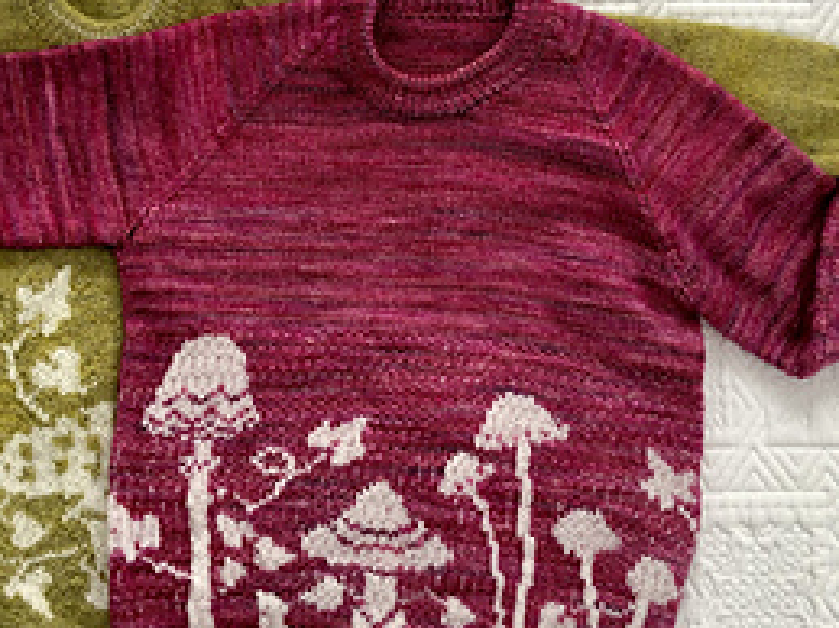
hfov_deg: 35.4
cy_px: 251
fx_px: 1308
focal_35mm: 54
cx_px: 334
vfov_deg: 27.0
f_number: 1.8
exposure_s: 1/20
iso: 40
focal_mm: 4
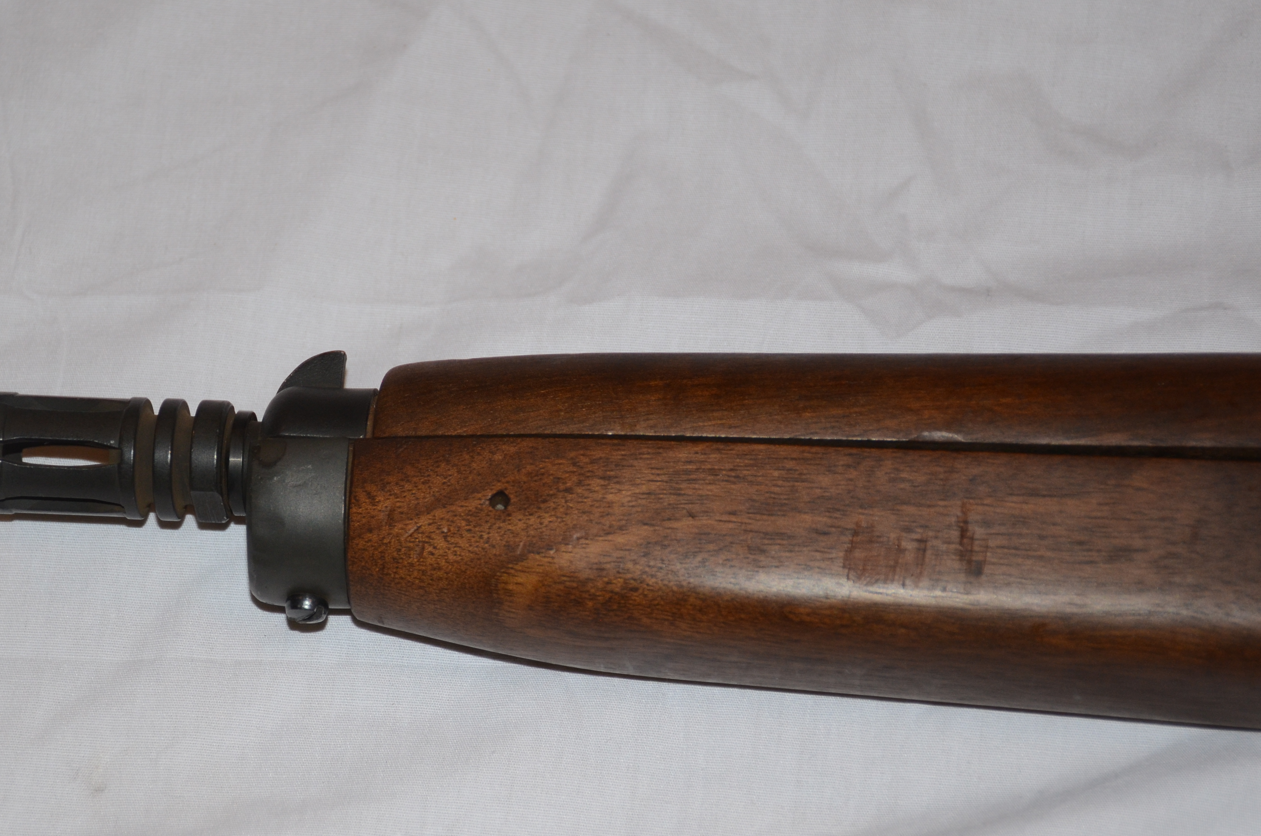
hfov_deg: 16.8
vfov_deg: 11.2
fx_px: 4265
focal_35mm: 122
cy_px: 497
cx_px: 480
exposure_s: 1/60
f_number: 5
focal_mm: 60
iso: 500
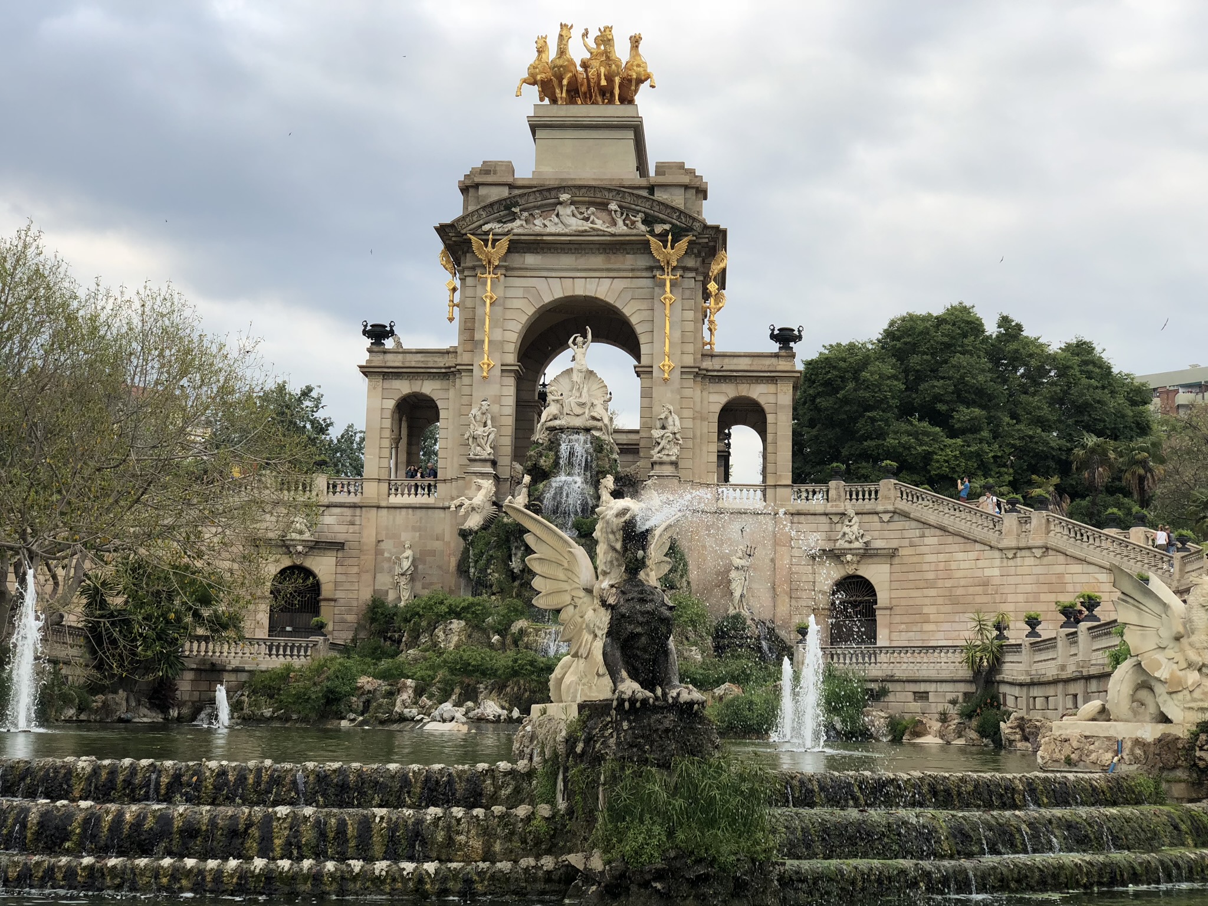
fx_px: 1815
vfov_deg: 28.0
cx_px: 604
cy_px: 453
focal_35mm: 52
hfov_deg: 36.8
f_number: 2.4
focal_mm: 6
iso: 16
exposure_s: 1/382
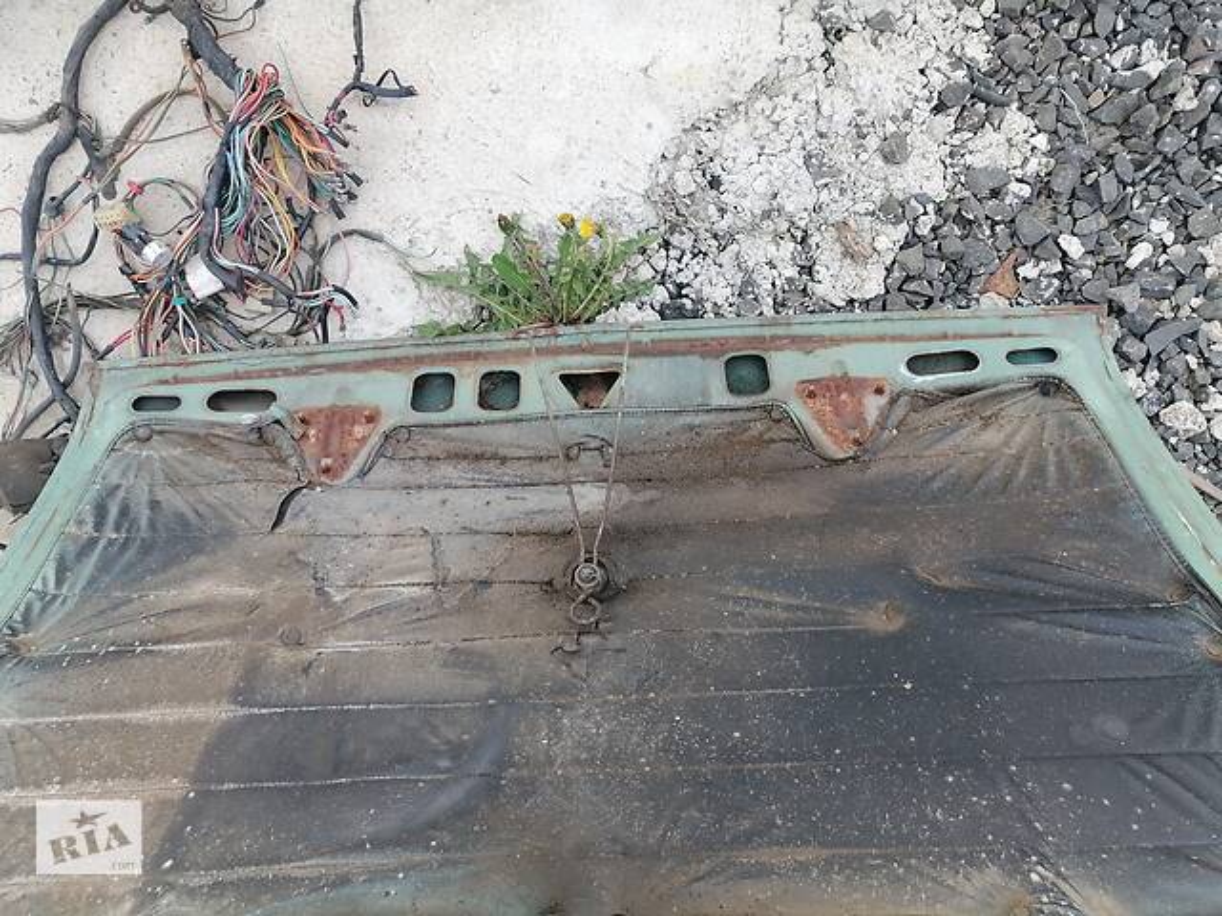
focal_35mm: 26
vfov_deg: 53.1
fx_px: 918
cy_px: 458
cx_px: 611
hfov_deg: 67.3
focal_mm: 4
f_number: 1.8
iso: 64
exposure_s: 1/50
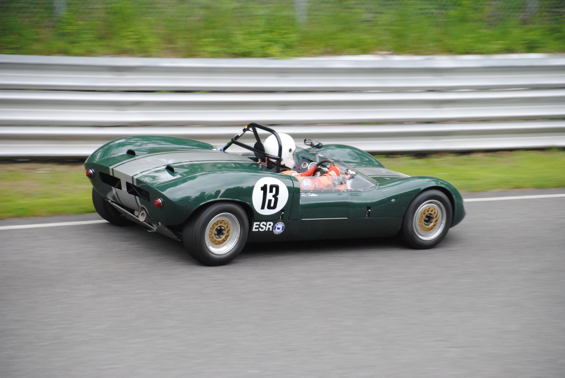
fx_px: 3300
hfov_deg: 9.8
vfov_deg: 6.6
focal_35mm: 210
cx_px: 282
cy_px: 189
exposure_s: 1/400
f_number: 6
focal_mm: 140
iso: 800
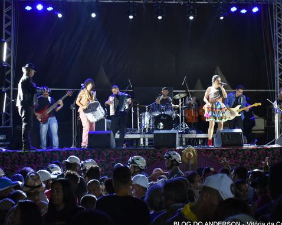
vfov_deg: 19.3
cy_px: 118
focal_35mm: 80
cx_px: 137
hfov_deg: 24.0
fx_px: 664
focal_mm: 45
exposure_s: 1/60
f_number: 4.5
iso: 1800
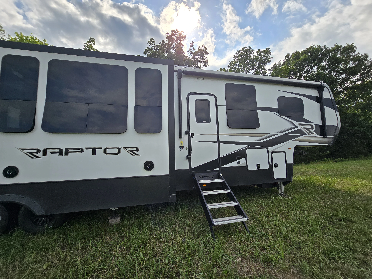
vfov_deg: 89.9
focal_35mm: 13
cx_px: 186
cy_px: 140
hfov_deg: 106.2
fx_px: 140
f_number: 2.2
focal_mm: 2.2
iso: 50
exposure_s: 1/2430
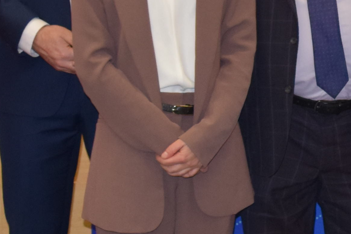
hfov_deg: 13.0
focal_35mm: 154
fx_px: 1501
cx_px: 435
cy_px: 17
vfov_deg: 8.9
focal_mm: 20
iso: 800
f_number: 4.5
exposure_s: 1/80
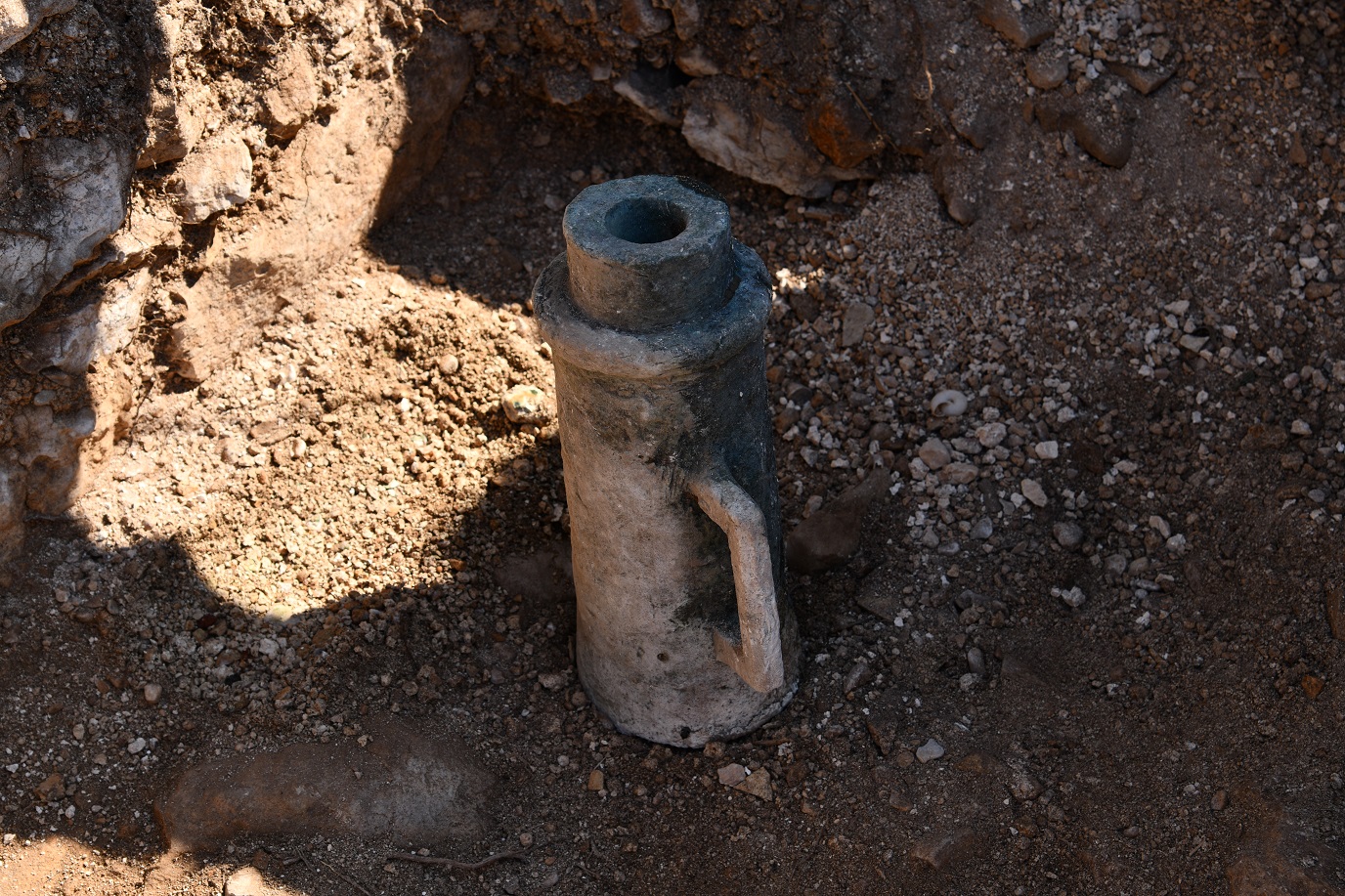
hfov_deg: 26.0
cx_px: 672
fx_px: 2914
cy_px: 448
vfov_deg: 17.5
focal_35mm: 78
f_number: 6.3
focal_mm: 65
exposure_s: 1/160
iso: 80
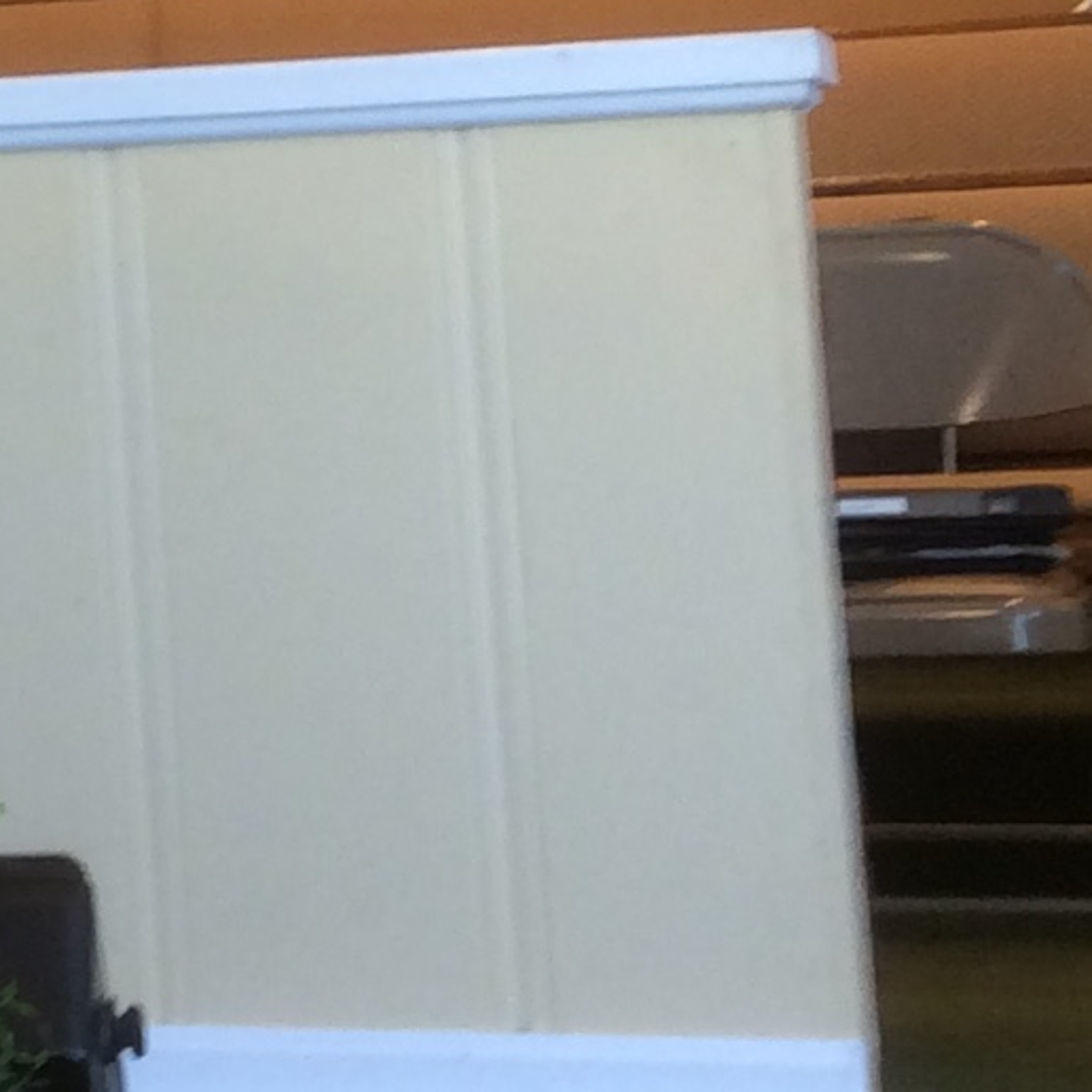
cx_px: -732
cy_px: -174
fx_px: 5068
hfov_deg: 11.6
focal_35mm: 142
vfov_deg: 12.1
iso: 40
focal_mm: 3.3
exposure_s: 1/24
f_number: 2.4
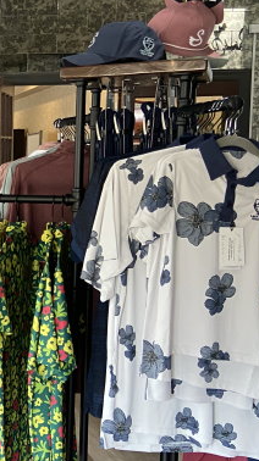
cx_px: -197
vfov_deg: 34.9
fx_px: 734
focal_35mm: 60
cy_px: 227
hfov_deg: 16.8
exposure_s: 1/60
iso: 160
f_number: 1.8
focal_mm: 4.25
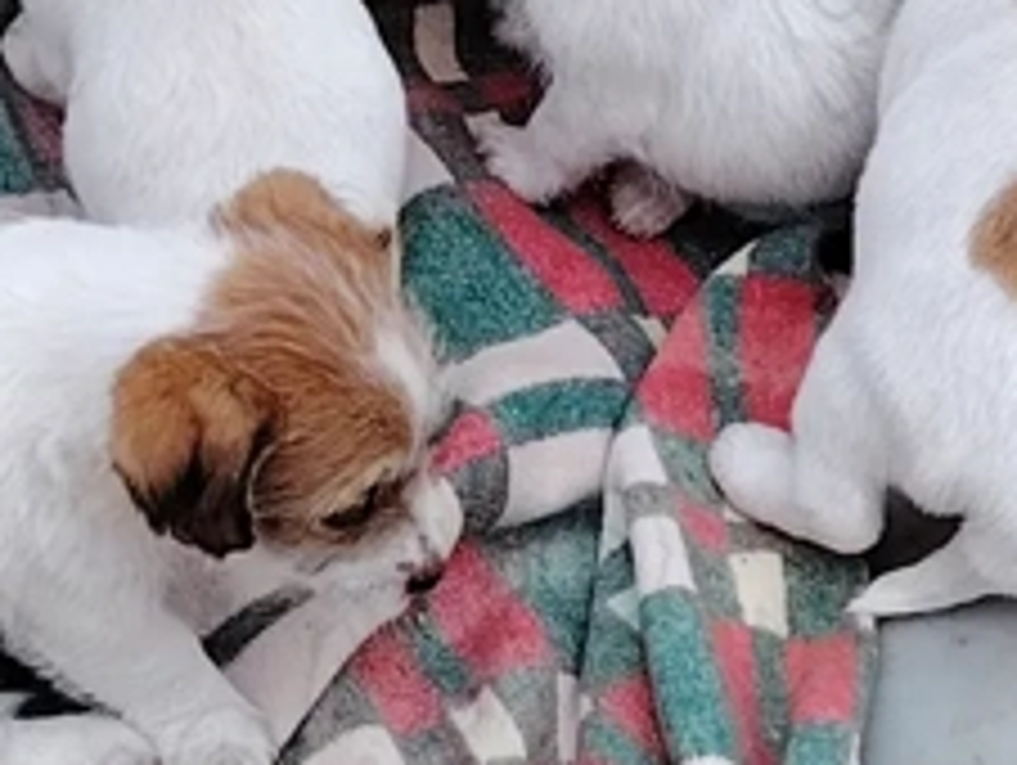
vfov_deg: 7.4
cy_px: -220
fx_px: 5853
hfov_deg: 9.7
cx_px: -346
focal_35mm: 199
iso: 100
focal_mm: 5.25
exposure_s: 1/172
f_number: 1.75
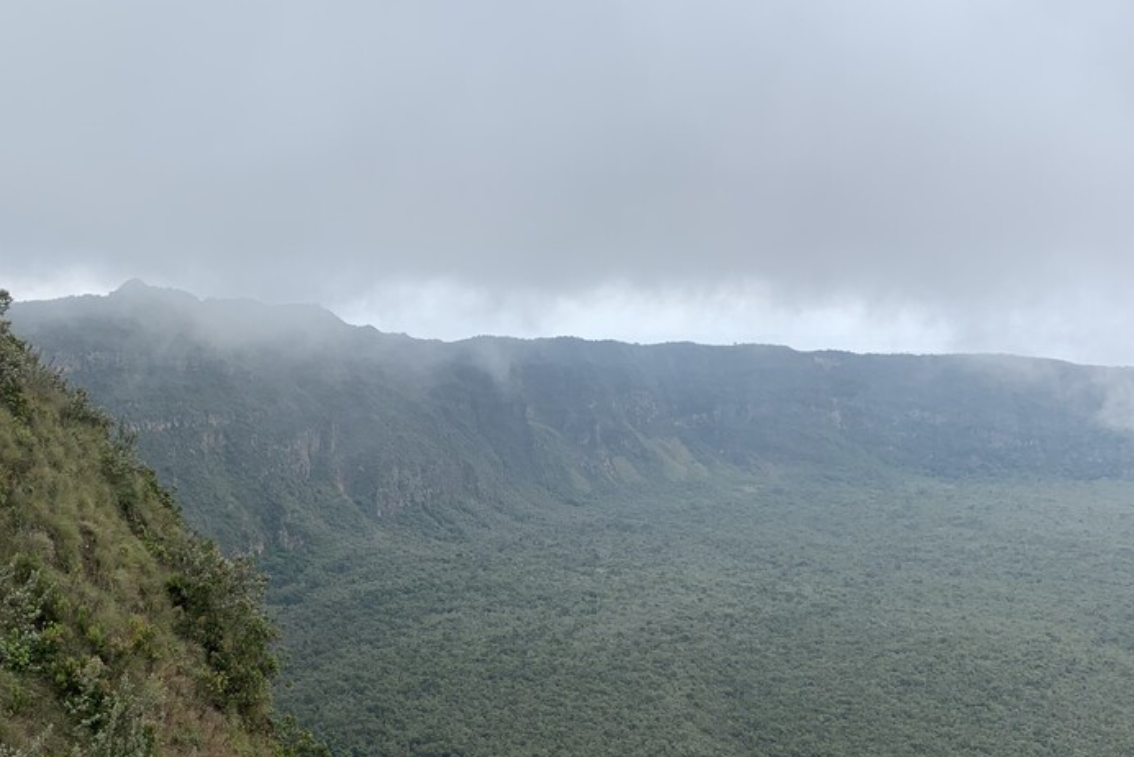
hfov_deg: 48.4
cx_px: 511
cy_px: 477
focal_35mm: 40
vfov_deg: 33.3
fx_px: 1260
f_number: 1.8
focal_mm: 4.25
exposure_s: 1/1124
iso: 25
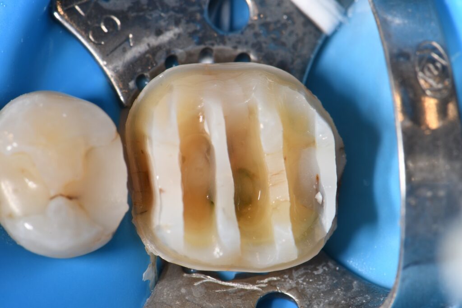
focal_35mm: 157
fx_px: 2014
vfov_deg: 8.7
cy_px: 154
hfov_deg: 13.1
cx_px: 231
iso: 200
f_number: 32
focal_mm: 105
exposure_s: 1/160
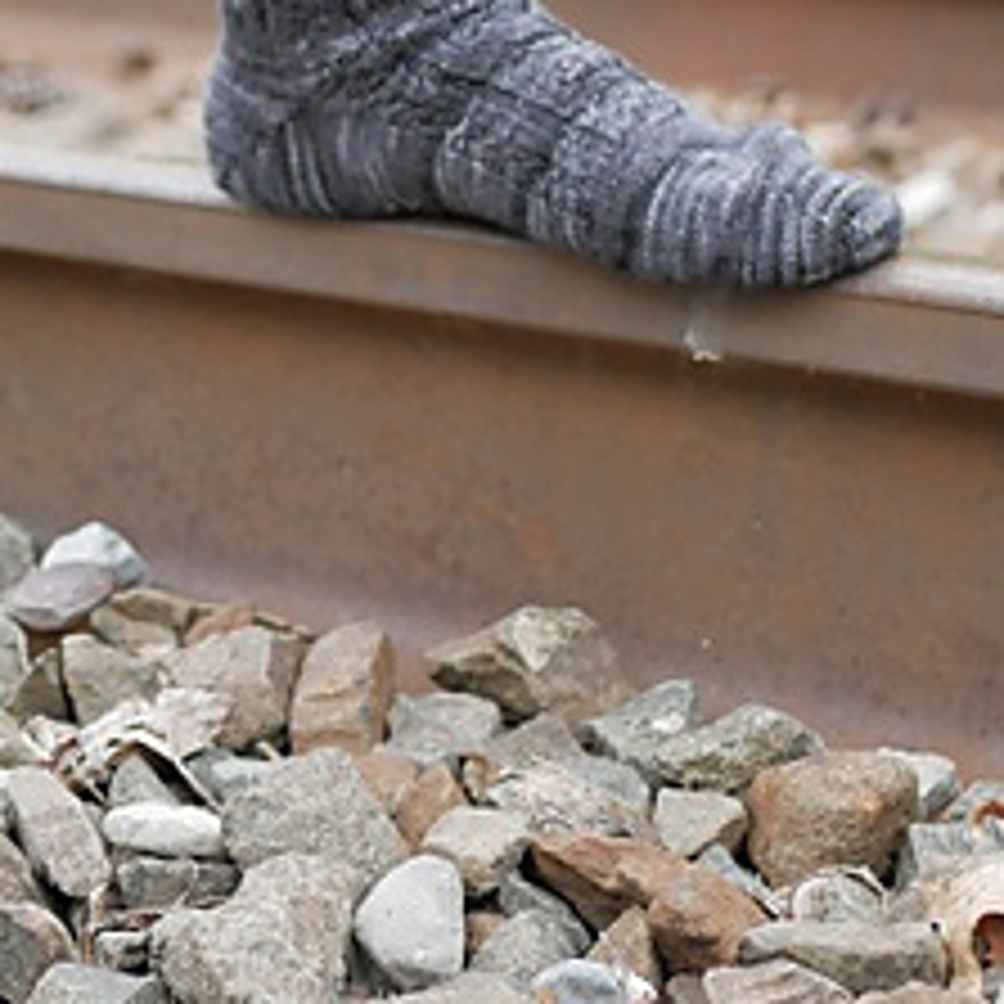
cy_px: 270
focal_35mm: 99
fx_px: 3249
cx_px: 86
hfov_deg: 17.3
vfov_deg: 17.5
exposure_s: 1/800
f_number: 2.5
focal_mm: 25
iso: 400
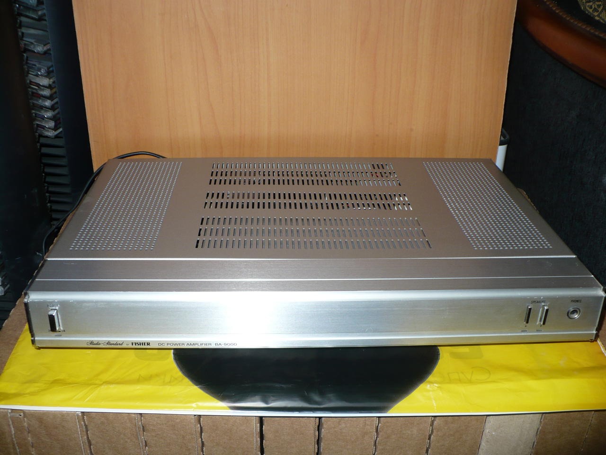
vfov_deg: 38.7
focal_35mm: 37
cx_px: 303
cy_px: 228
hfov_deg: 50.1
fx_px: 648
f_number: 2.8
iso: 100
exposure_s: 1/30
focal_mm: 6.1
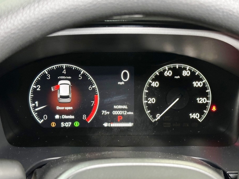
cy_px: 90
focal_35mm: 54
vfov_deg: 27.0
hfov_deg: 35.5
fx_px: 373
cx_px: 124
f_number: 1.78
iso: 640
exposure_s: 1/24
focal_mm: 6.86
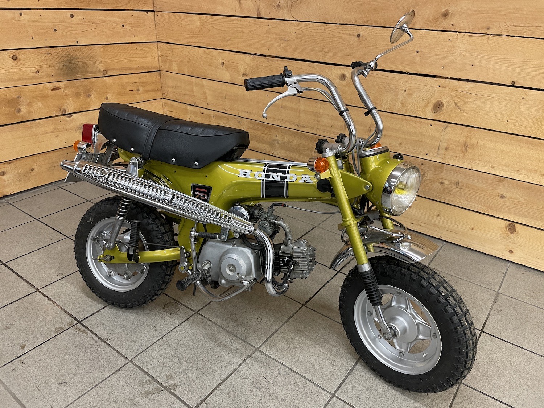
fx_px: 409
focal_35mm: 26
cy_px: 204
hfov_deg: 67.3
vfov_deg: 53.1
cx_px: 272
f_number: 1.6
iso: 200
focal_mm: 4.2
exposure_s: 1/50
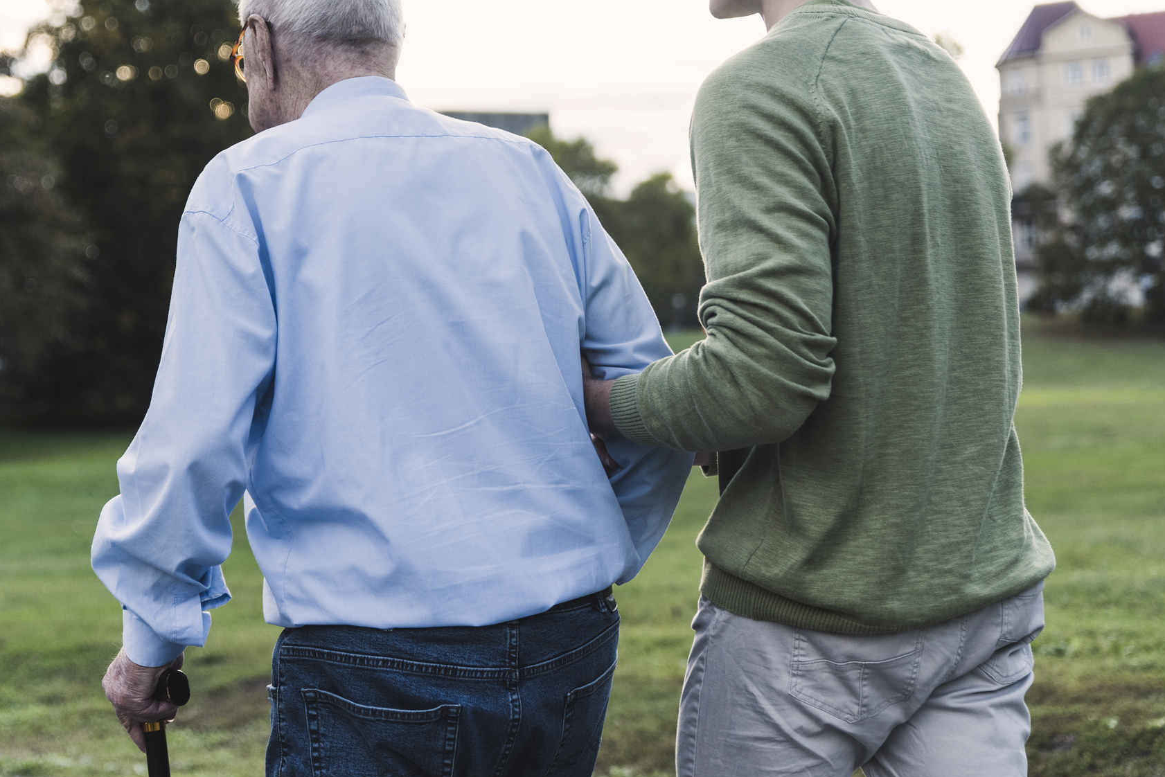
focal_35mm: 63
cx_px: 550
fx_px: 2039
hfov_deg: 31.9
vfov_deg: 21.6
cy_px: 384
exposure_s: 1/500
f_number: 2.8
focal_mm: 50
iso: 400
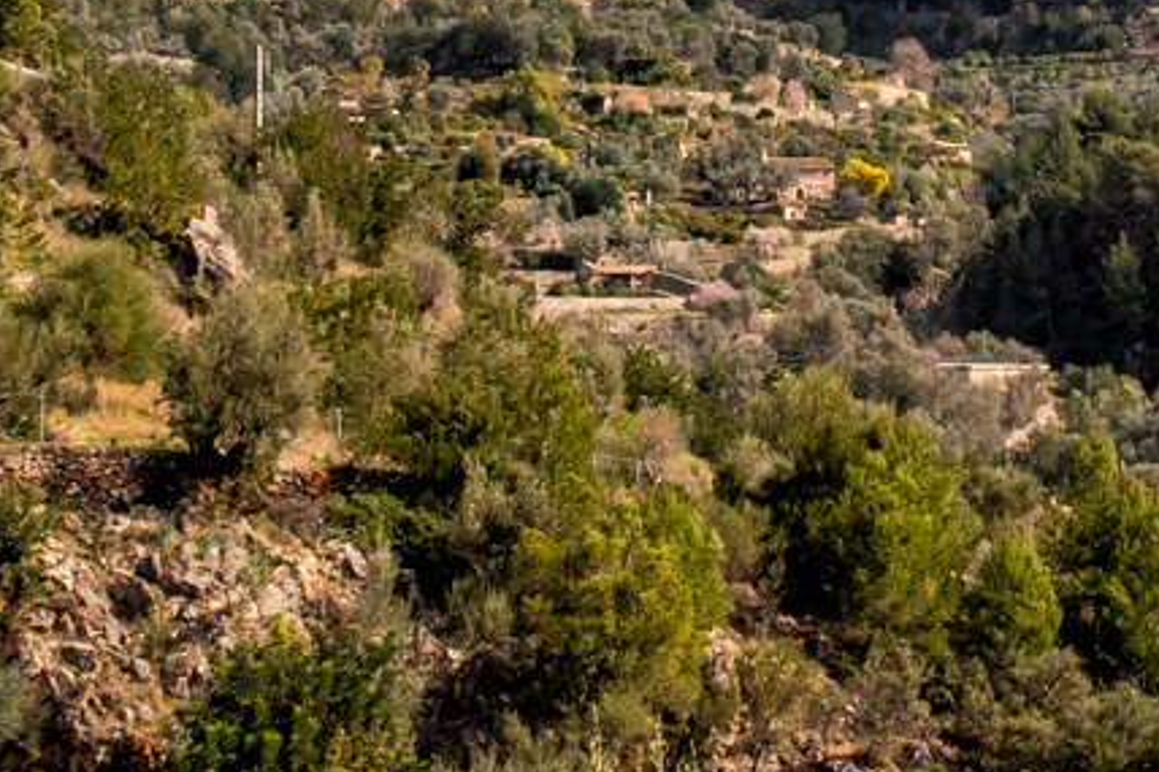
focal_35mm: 125
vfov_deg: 10.9
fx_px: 4023
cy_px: 38
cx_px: 978
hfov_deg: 16.2
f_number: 11
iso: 160
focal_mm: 21.9
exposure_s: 1/110
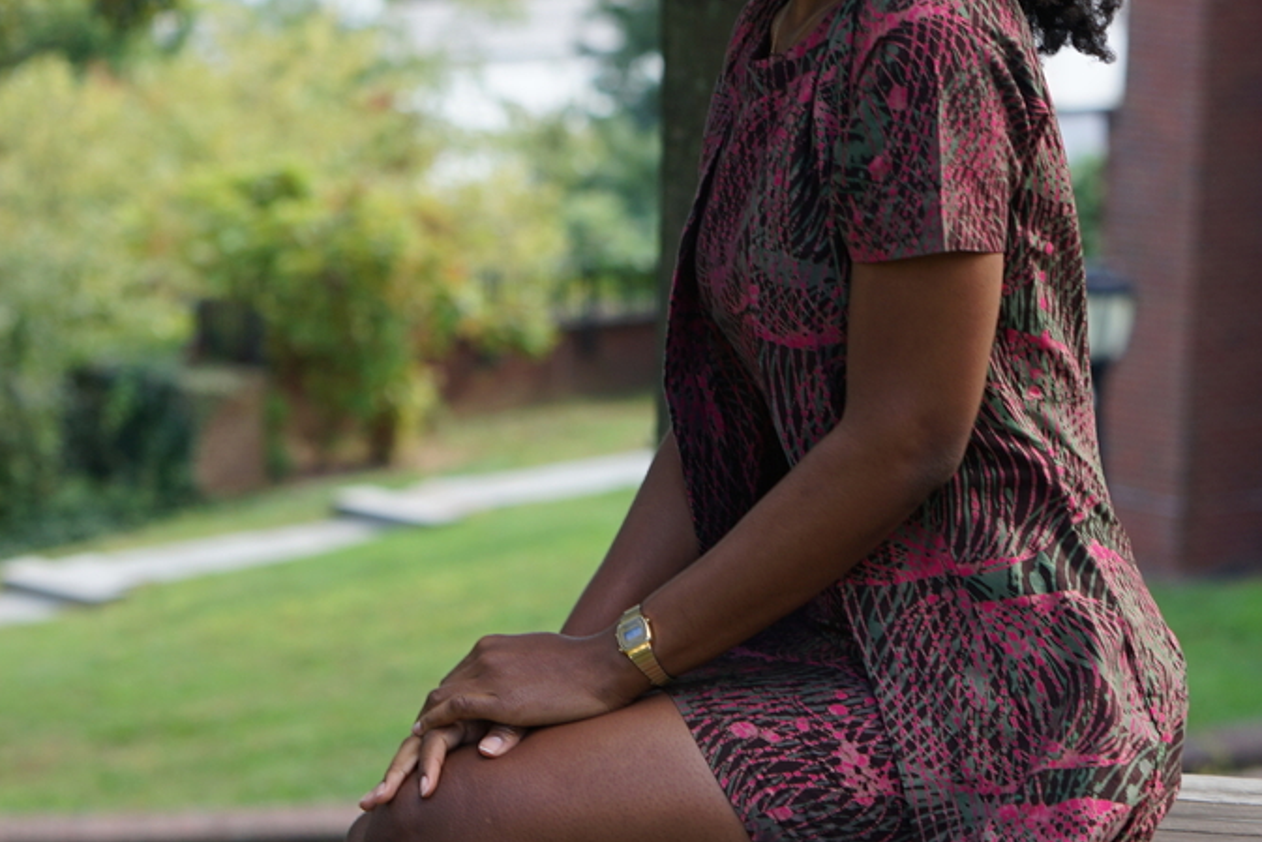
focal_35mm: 183
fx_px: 6416
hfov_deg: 11.2
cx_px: 392
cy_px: 453
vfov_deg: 7.5
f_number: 4
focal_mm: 70
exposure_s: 1/125
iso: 100
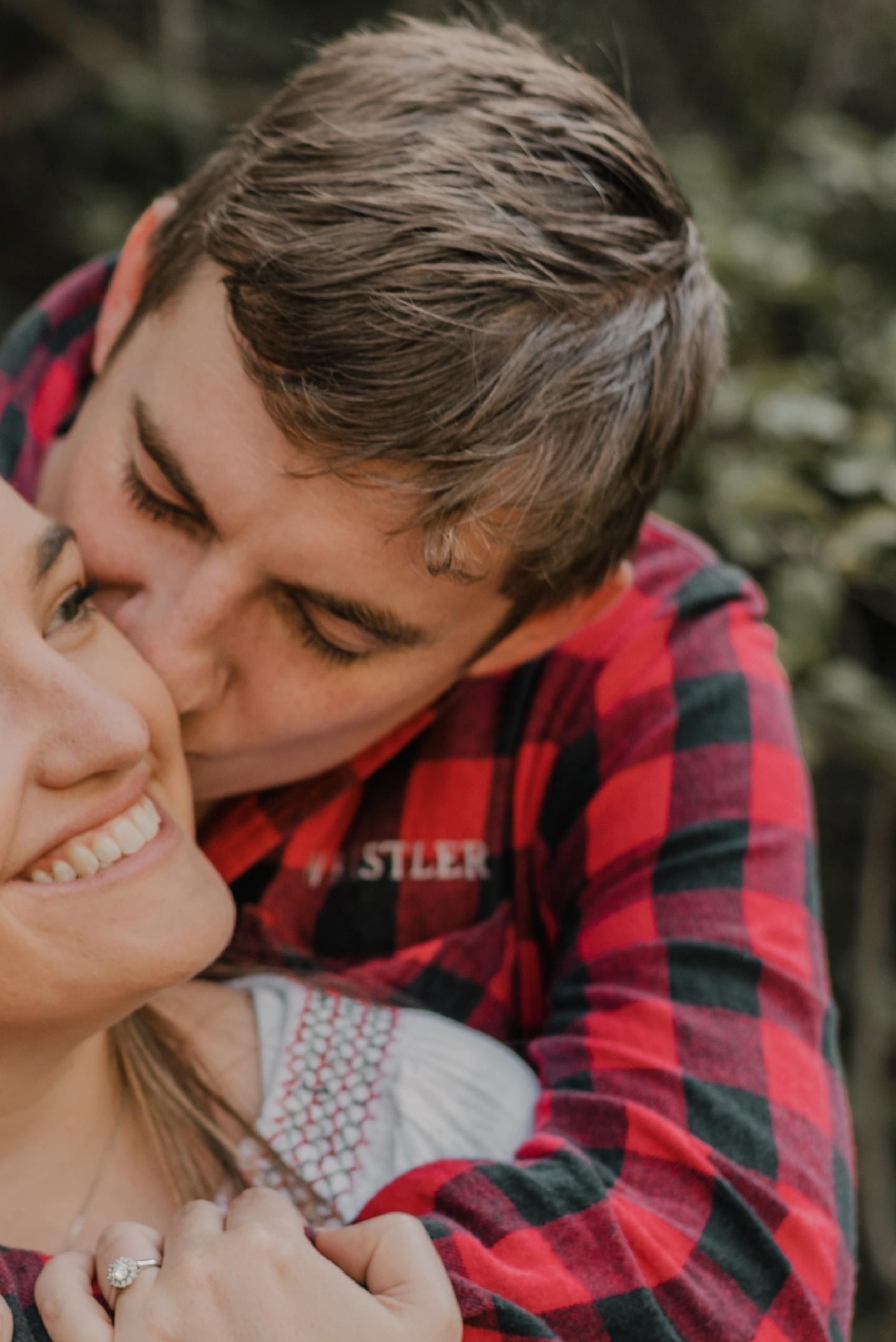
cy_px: 703
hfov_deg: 11.5
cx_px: 63
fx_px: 4400
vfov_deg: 17.3
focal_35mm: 118
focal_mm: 50
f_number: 2.8
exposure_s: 1/100
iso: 140
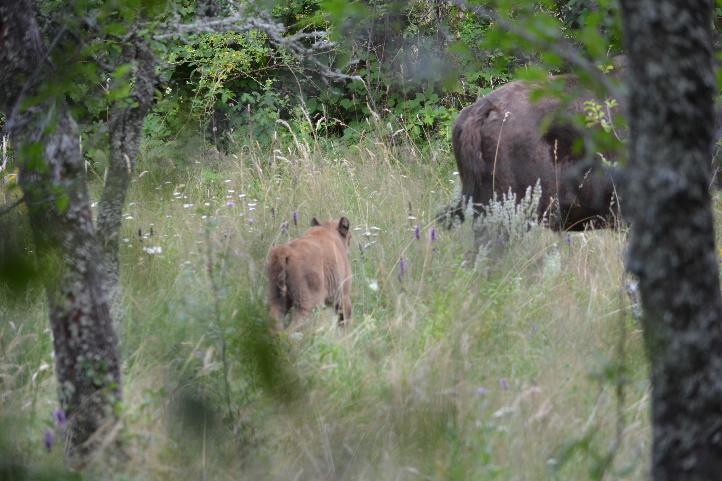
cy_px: 240
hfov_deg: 9.8
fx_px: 4211
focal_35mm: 210
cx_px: 361
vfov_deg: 6.5
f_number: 4.8
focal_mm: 140
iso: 400
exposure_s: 1/250
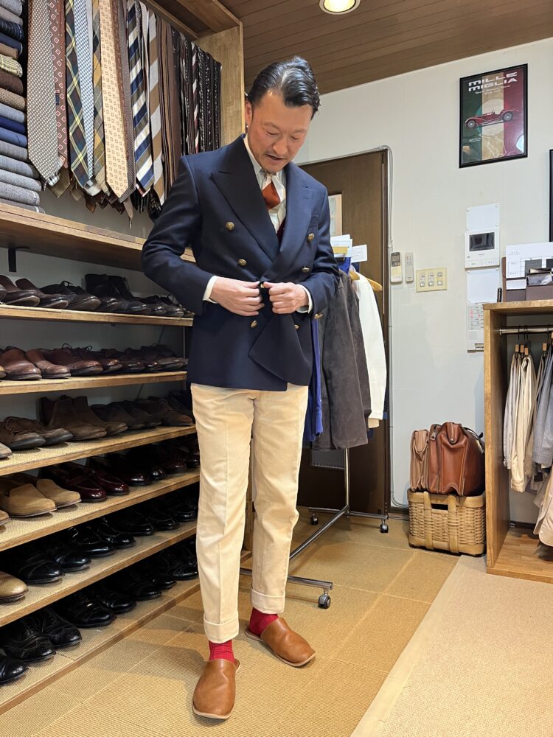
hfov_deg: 53.1
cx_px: 276
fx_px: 554
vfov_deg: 67.3
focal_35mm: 26
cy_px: 368
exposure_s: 1/50
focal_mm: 5.1
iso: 200
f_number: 1.6
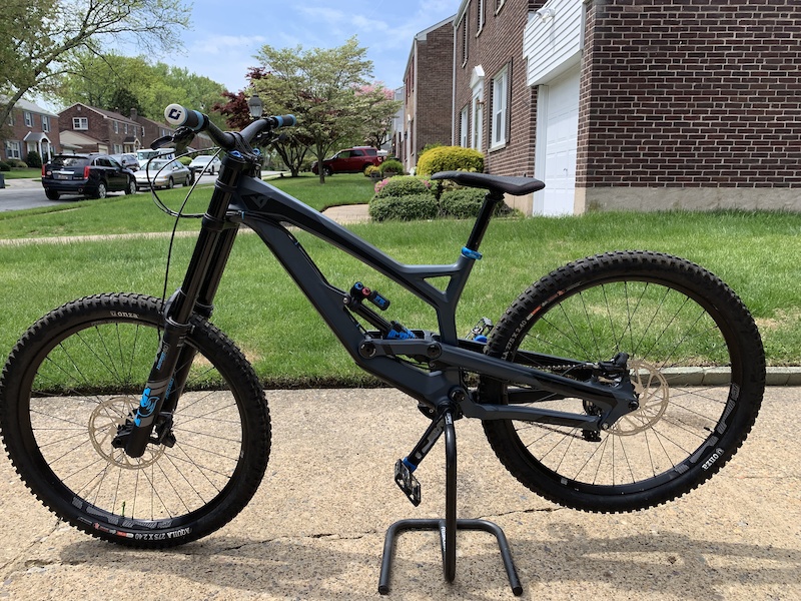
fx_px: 602
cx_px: 400
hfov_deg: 67.3
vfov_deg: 53.1
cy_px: 300
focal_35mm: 26
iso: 25
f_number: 1.8
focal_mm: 4.25
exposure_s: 1/1124
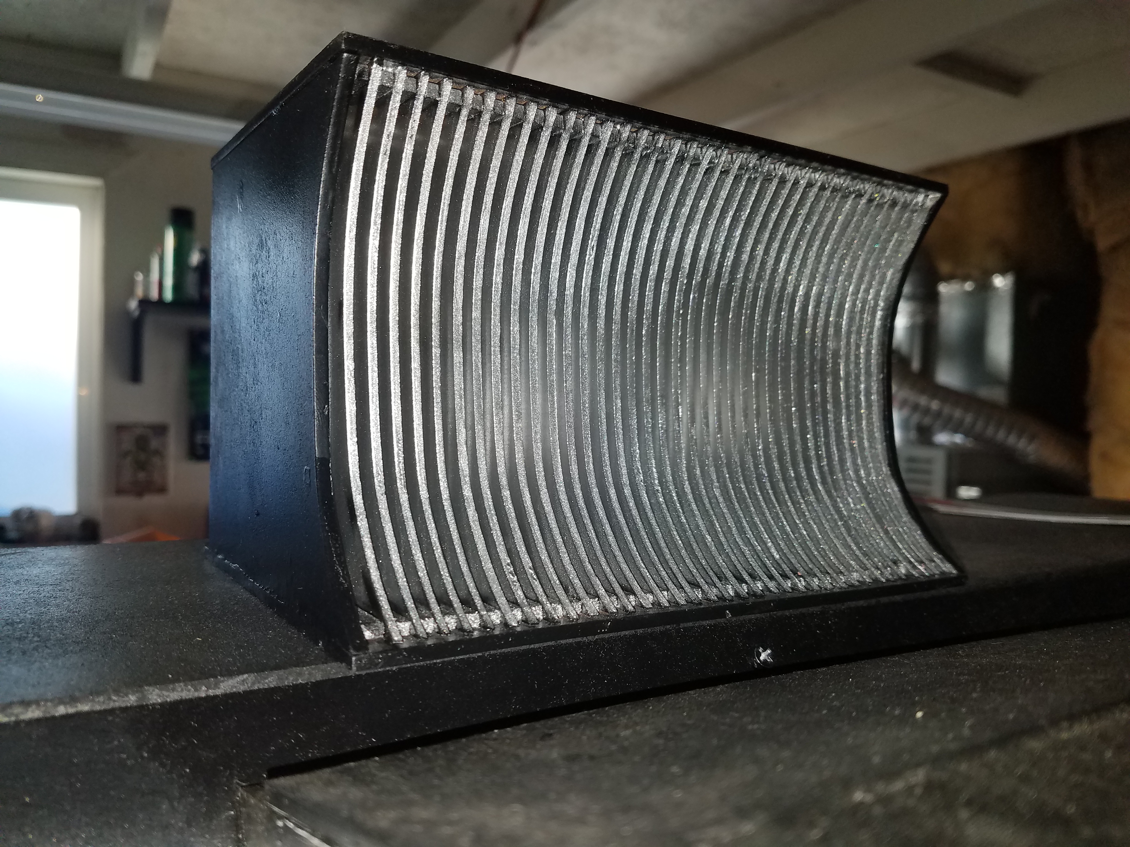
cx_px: 565
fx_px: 849
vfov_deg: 53.1
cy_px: 424
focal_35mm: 26
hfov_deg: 67.3
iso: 64
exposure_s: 1/120
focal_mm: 4.2
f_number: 1.7
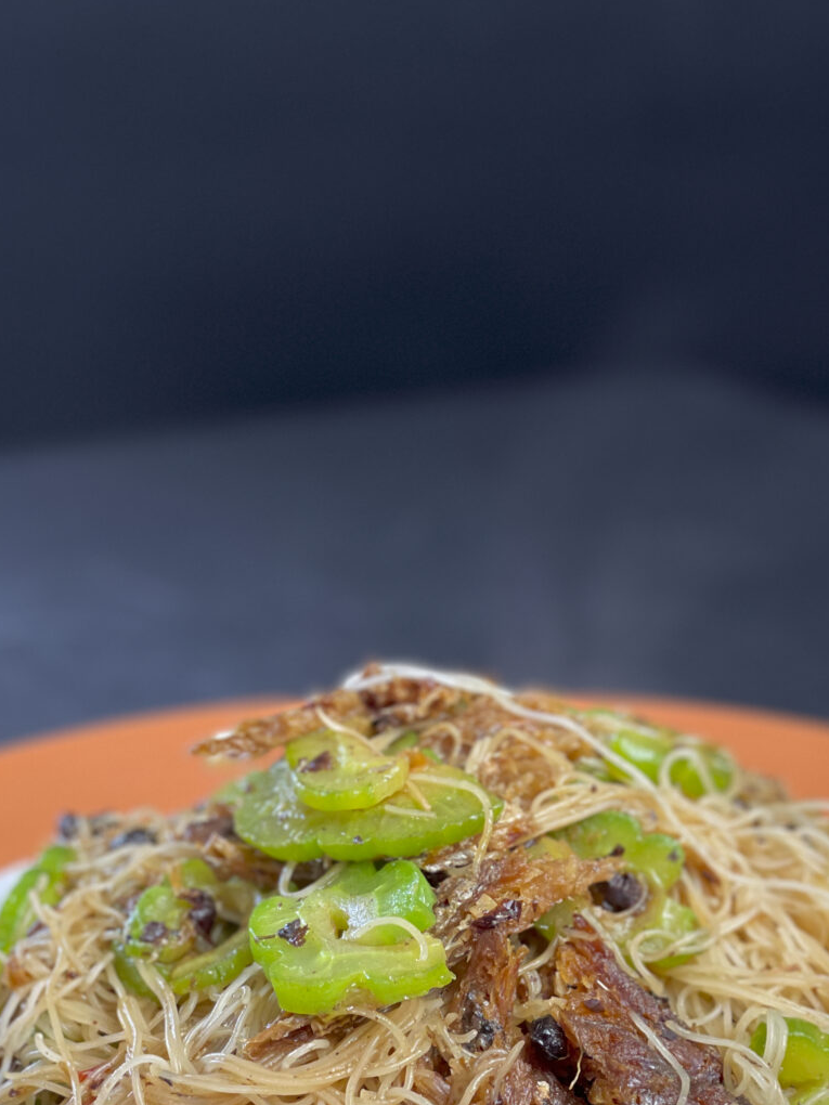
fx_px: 2778
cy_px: 653
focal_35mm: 87
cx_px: 454
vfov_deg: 22.5
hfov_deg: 17.0
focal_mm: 6
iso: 80
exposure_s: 1/122
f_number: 2
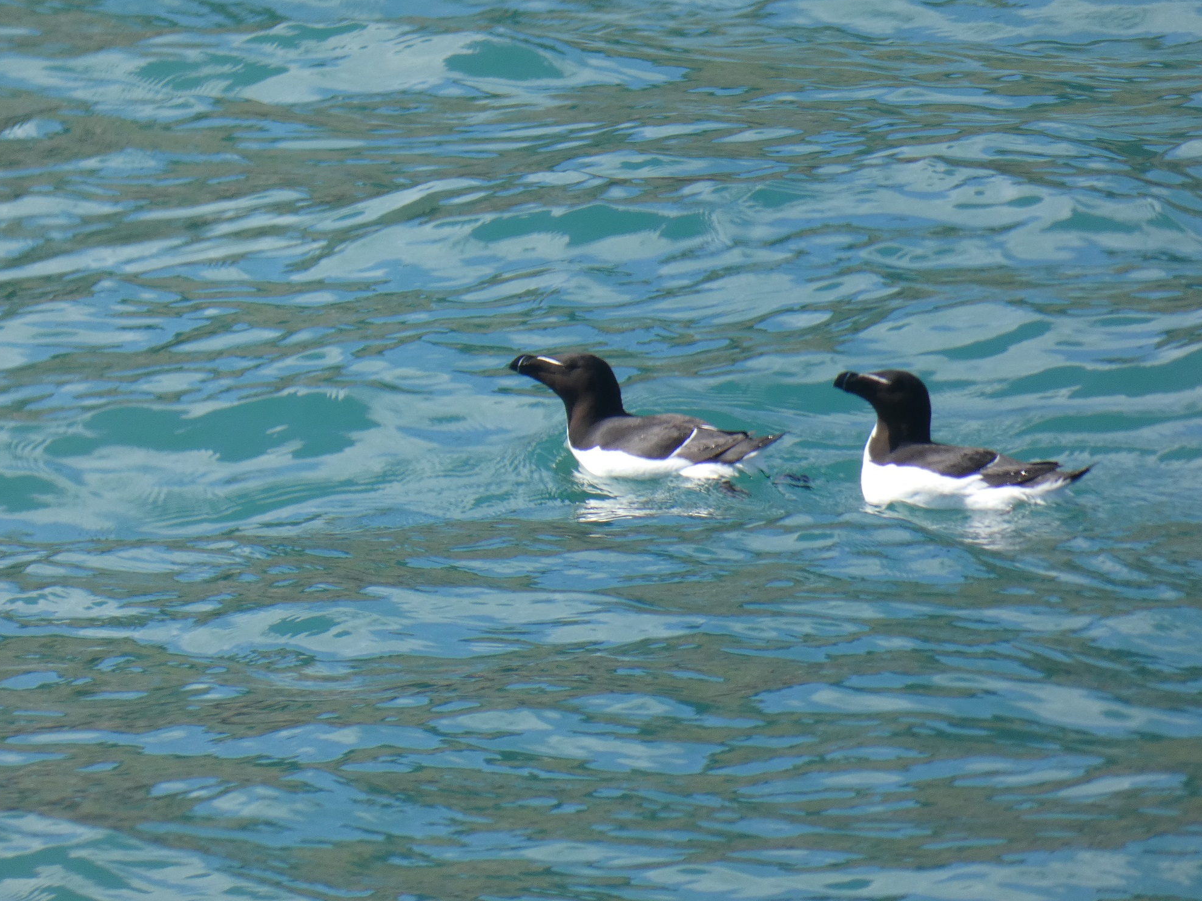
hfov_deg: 1.3
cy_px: 411
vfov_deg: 1.0
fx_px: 51394
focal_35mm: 1480
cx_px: 694
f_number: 5.9
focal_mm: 215
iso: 80
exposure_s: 1/250
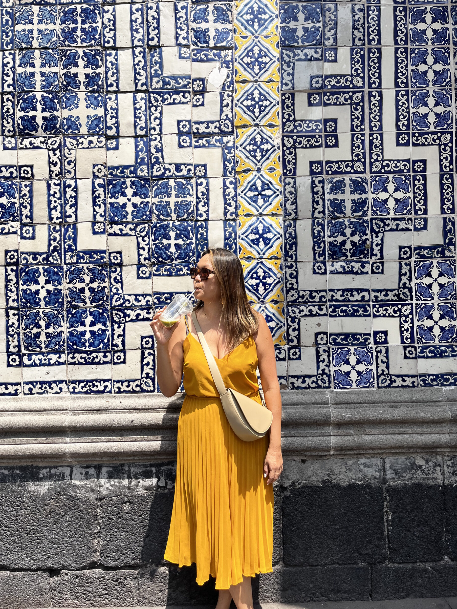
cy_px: 294
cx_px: 224
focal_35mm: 27
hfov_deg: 51.4
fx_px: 475
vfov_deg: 65.3
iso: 50
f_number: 1.6
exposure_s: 1/1890
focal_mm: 5.1
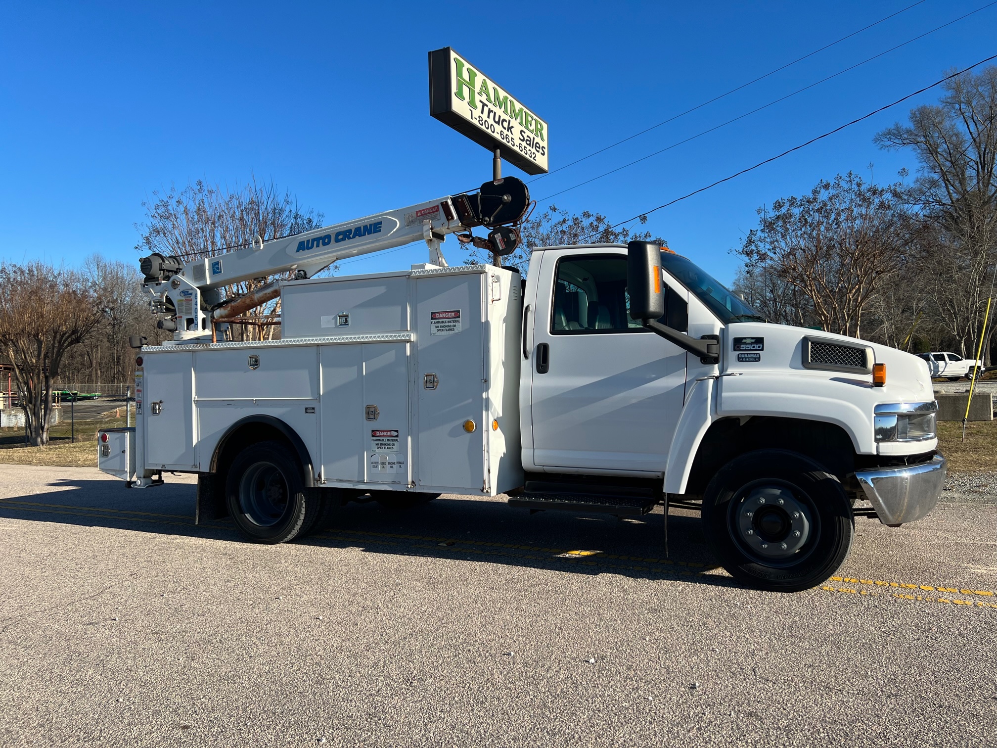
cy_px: 374
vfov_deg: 53.1
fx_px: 749
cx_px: 498
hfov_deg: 67.3
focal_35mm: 26
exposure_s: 1/3460
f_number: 1.5
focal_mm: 5.7
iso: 50
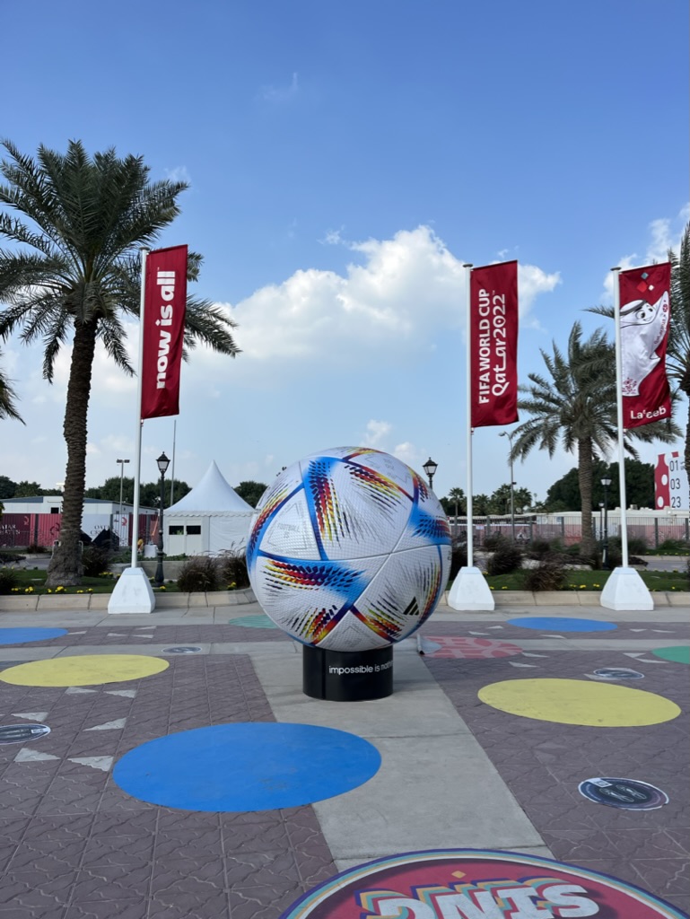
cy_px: 460
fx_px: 690
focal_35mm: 26
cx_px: 345
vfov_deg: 67.3
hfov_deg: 53.1
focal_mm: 5.1
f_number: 1.6
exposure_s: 1/3876
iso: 50
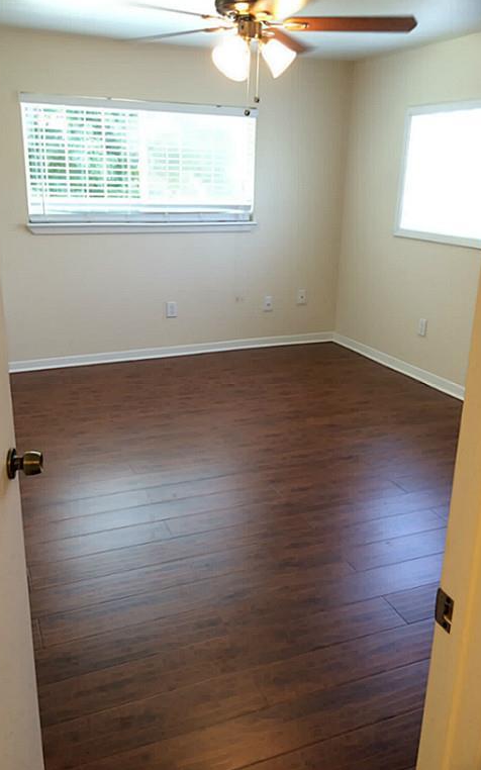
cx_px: 226
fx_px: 650
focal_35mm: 31
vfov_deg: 61.2
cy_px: 384
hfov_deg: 40.6
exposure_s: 1/30
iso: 32
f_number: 2.2
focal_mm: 4.15
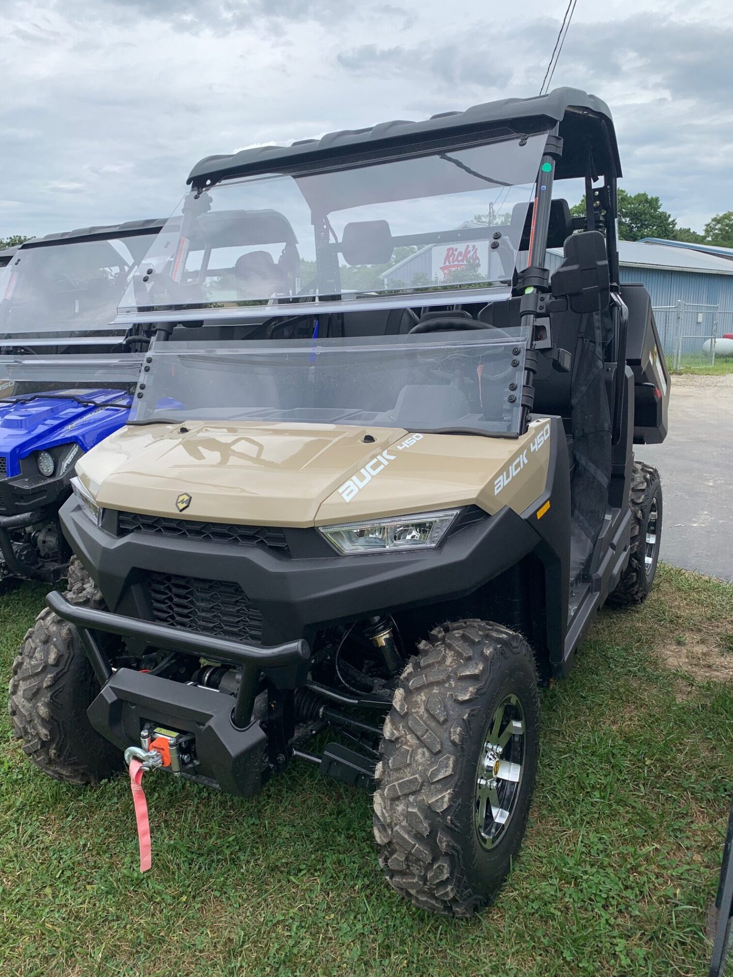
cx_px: 366
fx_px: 734
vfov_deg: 67.3
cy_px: 488
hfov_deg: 53.1
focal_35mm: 26
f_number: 1.8
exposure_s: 1/1368
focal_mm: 4.25
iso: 25
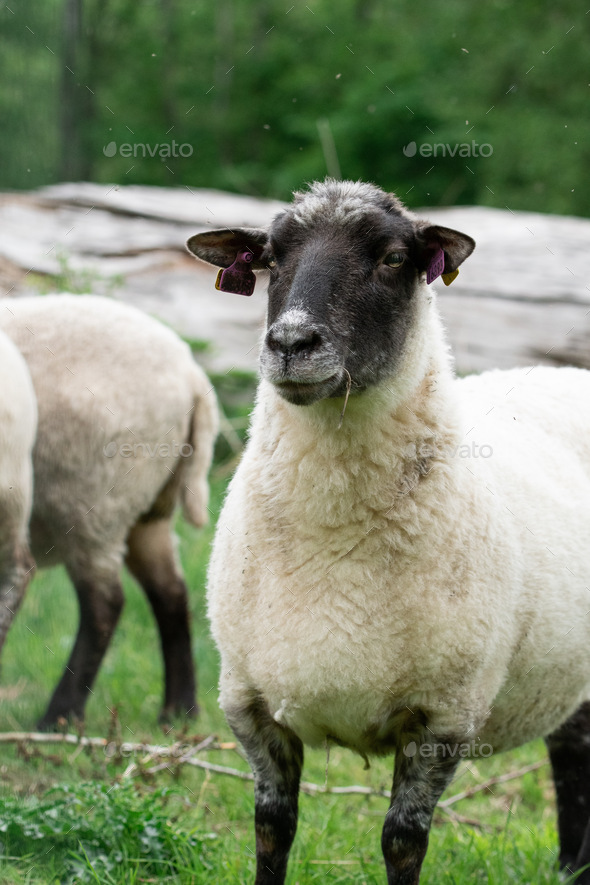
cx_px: 295
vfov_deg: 15.2
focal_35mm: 135
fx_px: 3318
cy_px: 442
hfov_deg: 10.2
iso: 800
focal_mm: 90
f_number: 4
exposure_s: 1/1000
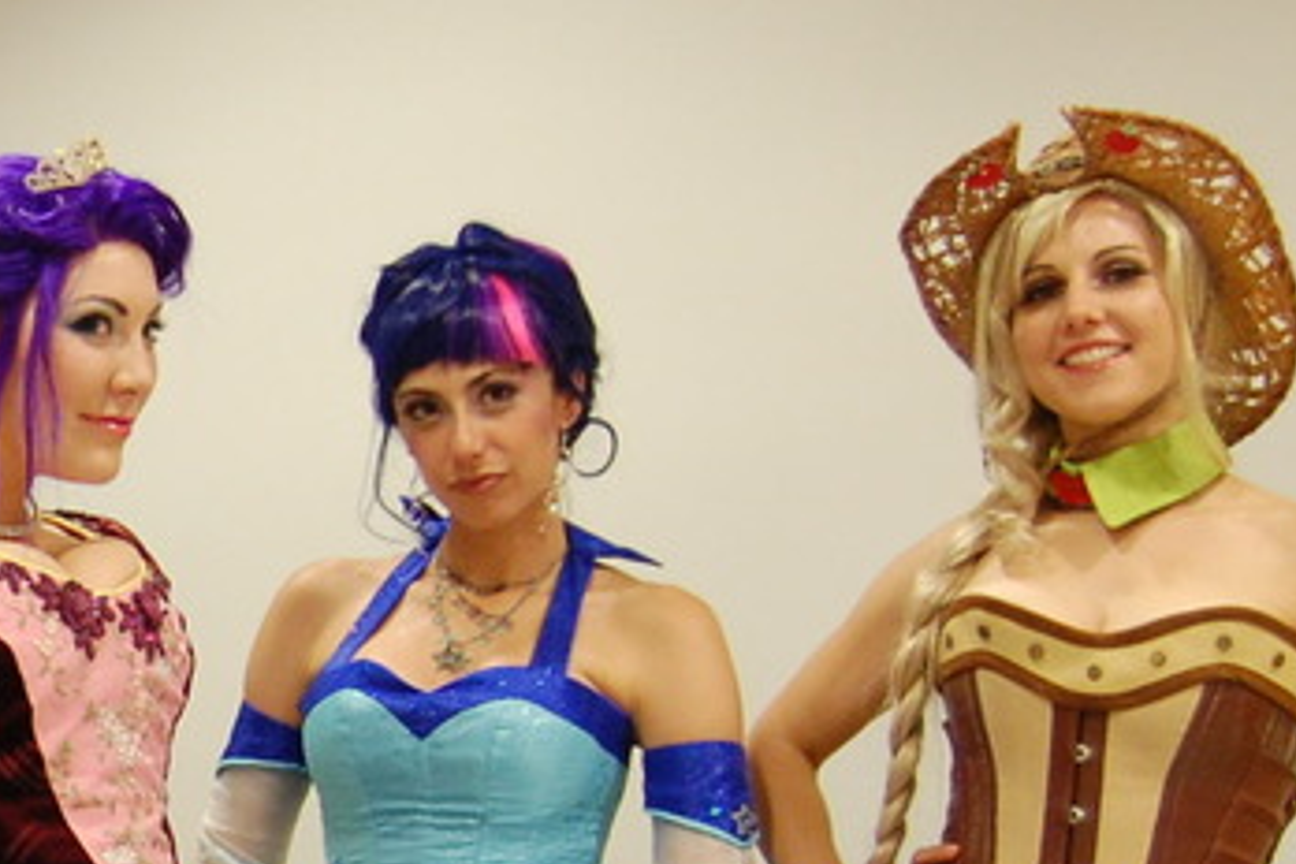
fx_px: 4566
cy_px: 1045
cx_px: -510
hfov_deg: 15.2
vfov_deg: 10.6
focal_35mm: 127
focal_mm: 23
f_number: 3.8
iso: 800
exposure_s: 1/25
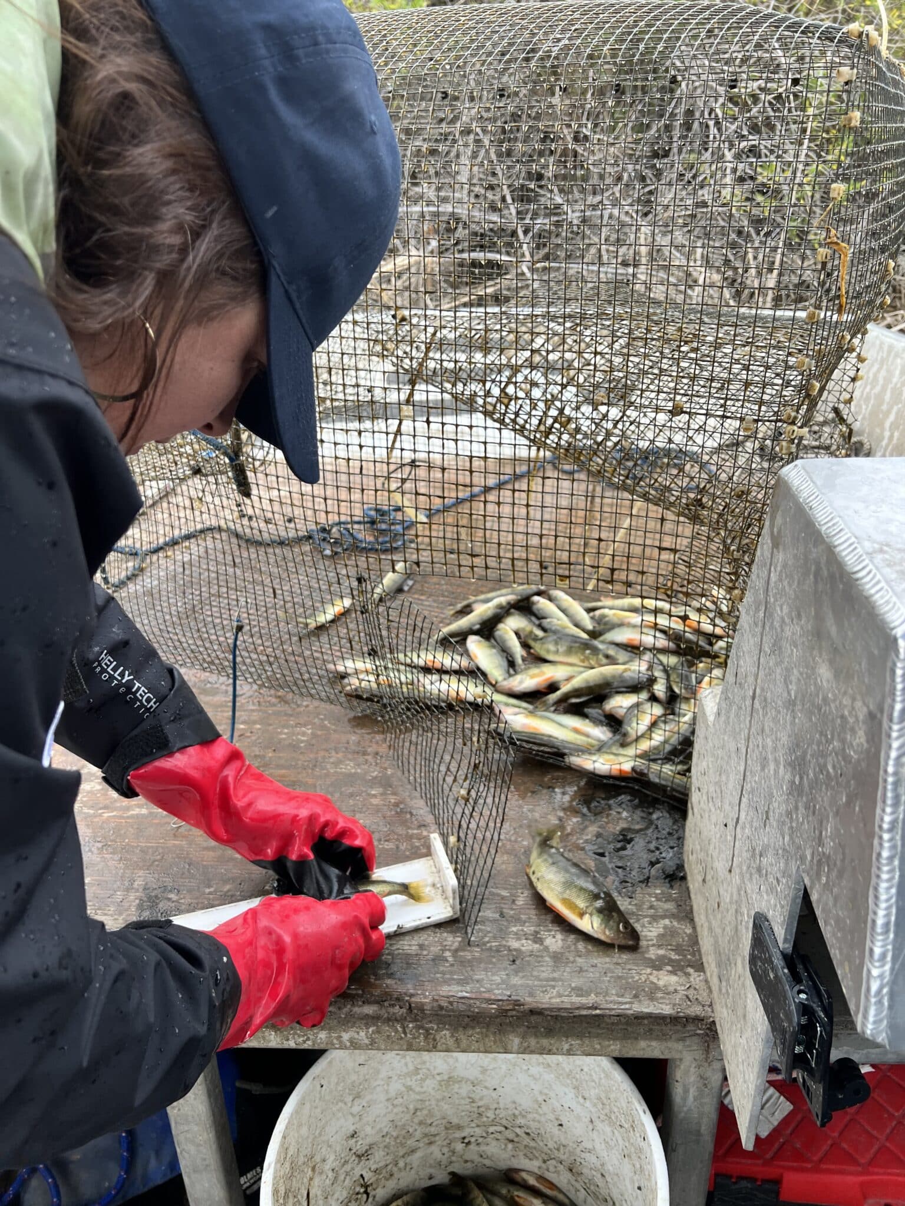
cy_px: 603
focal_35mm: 26
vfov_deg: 67.3
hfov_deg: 53.1
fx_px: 906
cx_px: 452
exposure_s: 1/233
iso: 40
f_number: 1.5
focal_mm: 5.7
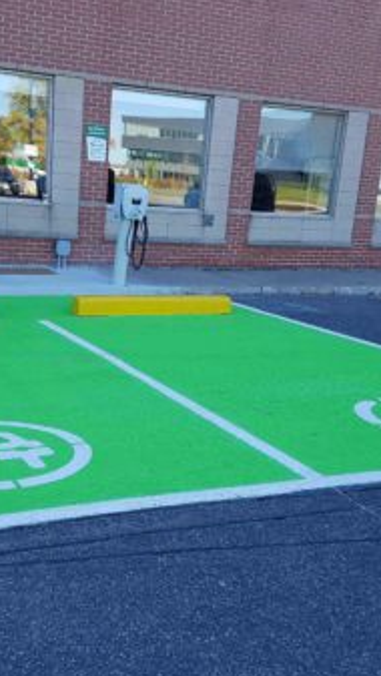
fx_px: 753
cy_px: 326
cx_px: 160
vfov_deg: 48.3
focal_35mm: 42
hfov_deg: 28.4
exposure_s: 1/528
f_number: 1.7
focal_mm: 4.2
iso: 50
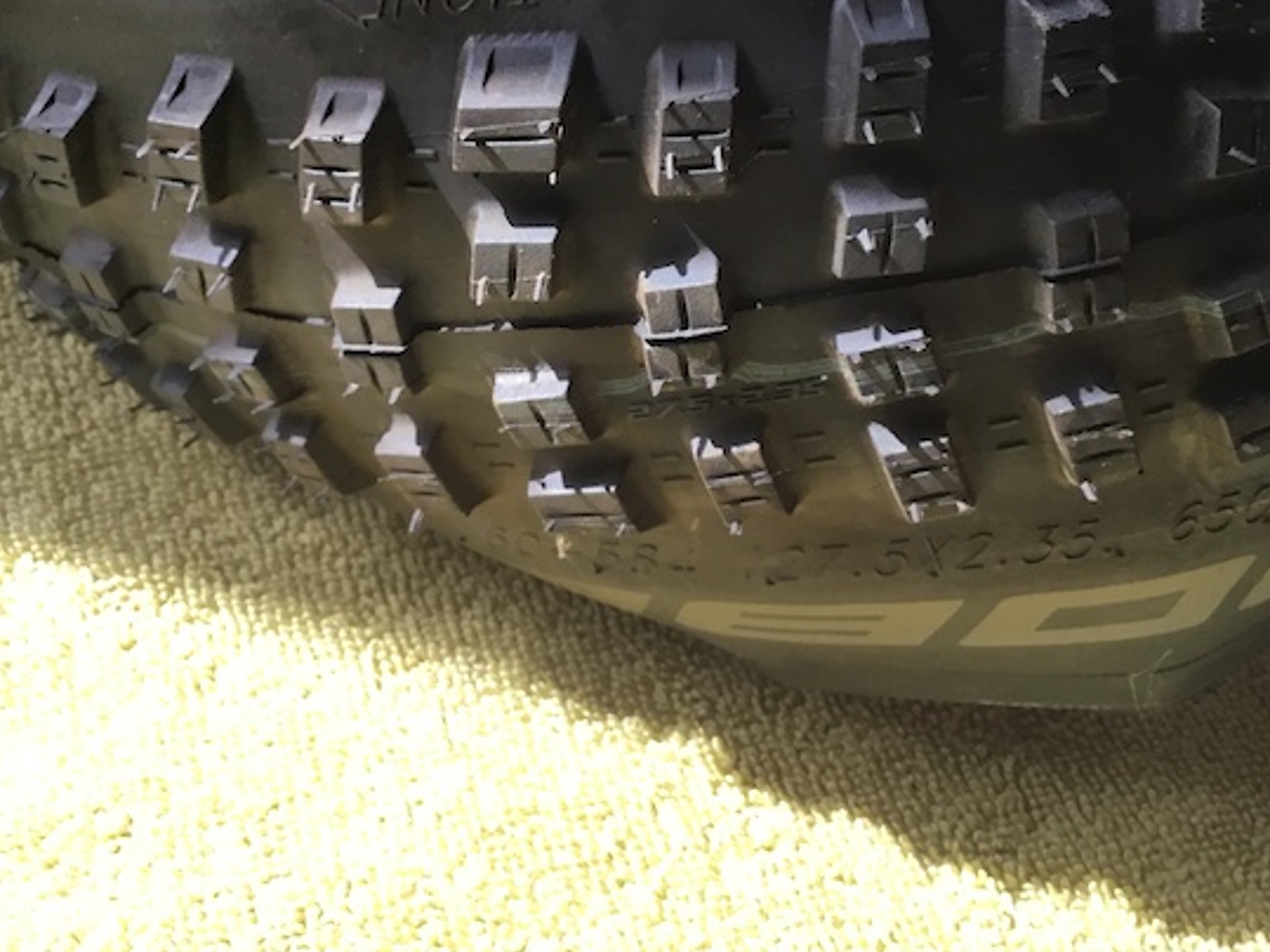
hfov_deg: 41.2
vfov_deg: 31.1
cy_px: 269
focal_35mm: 46
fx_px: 1687
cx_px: 570
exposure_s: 1/40
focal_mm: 3.3
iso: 25
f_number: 2.4
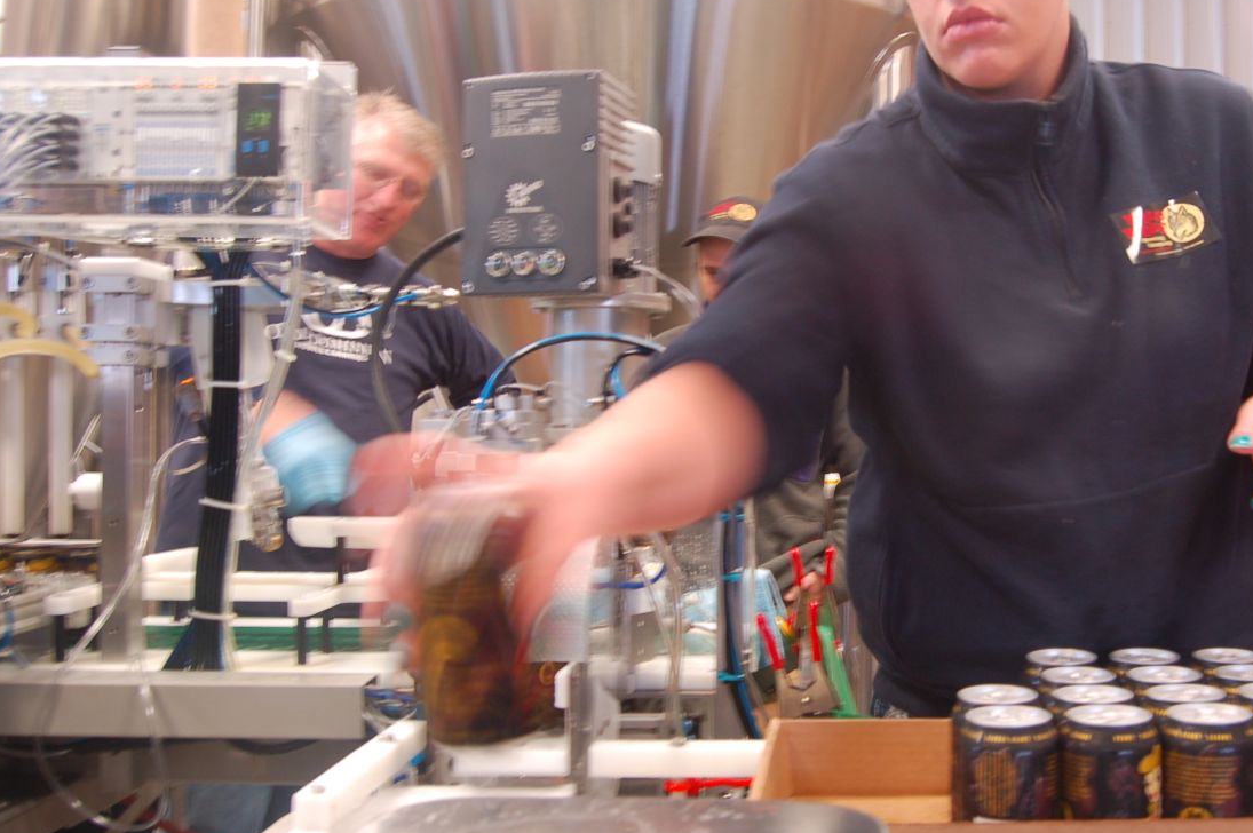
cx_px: 854
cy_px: 371
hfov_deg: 50.8
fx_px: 1287
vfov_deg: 35.8
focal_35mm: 37
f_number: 5.6
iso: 400
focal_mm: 18
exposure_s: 1/6
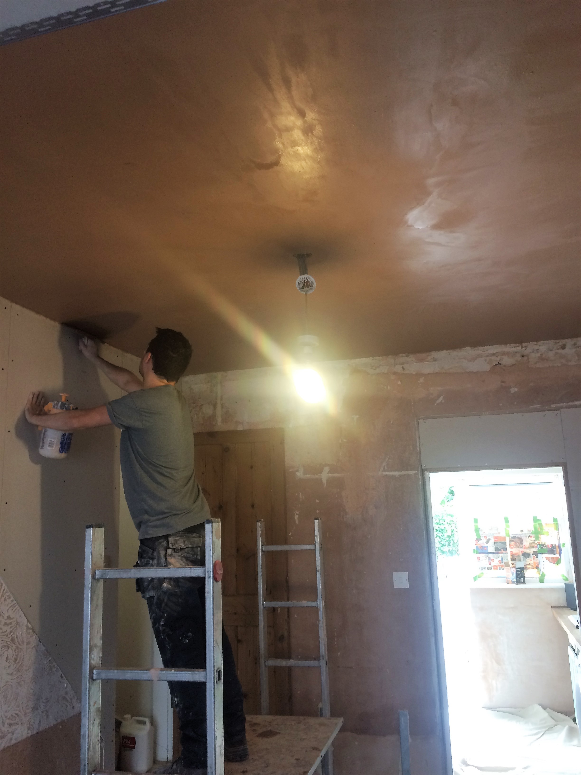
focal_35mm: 29
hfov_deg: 48.2
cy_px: 388
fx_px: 649
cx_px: 290
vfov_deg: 61.7
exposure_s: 1/33
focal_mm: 4.15
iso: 64
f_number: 2.2
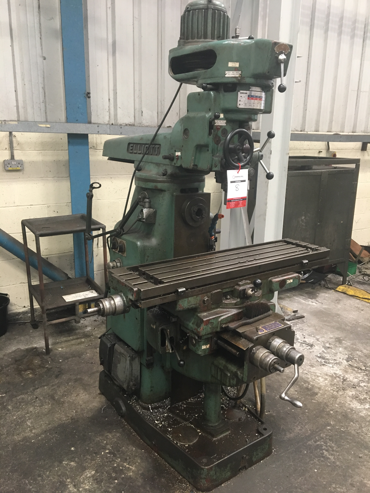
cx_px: 185
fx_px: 413
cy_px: 246
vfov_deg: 61.7
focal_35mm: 29
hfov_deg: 48.2
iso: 160
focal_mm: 4.15
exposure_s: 1/33
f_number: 2.2
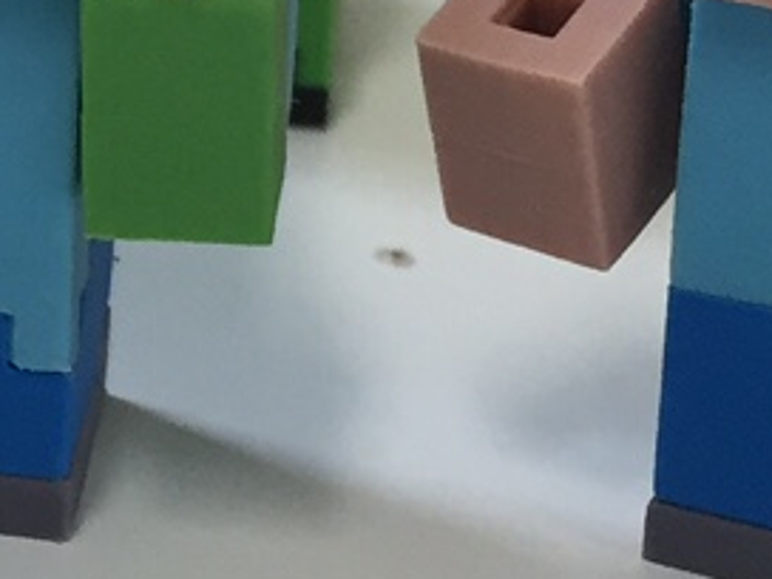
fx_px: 3881
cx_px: -639
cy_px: -301
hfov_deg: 10.6
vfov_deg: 8.3
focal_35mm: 174
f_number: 2.2
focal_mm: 4.15
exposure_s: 1/40
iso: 40
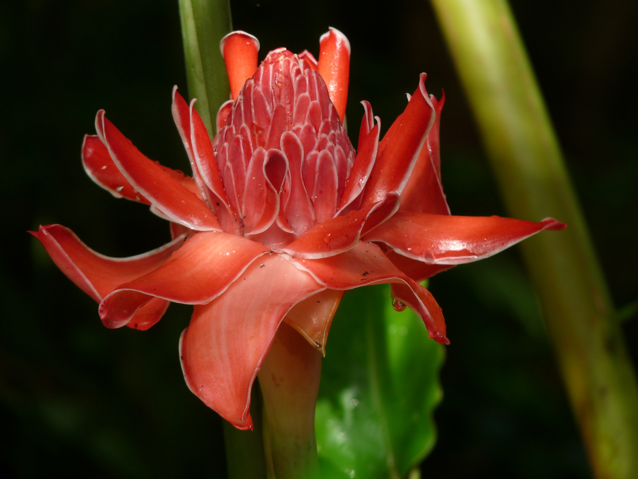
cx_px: 319
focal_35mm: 409
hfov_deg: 4.8
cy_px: 240
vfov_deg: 3.6
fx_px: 7538
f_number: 4
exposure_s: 1/125
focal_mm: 72.6
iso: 100
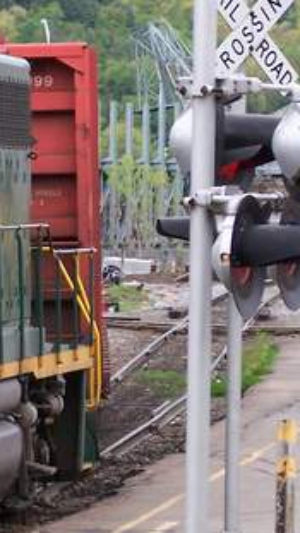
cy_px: 300
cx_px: -192
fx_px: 4920
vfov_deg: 6.2
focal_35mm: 348
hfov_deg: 3.5
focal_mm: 19.4
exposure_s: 1/250
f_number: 3.2
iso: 140
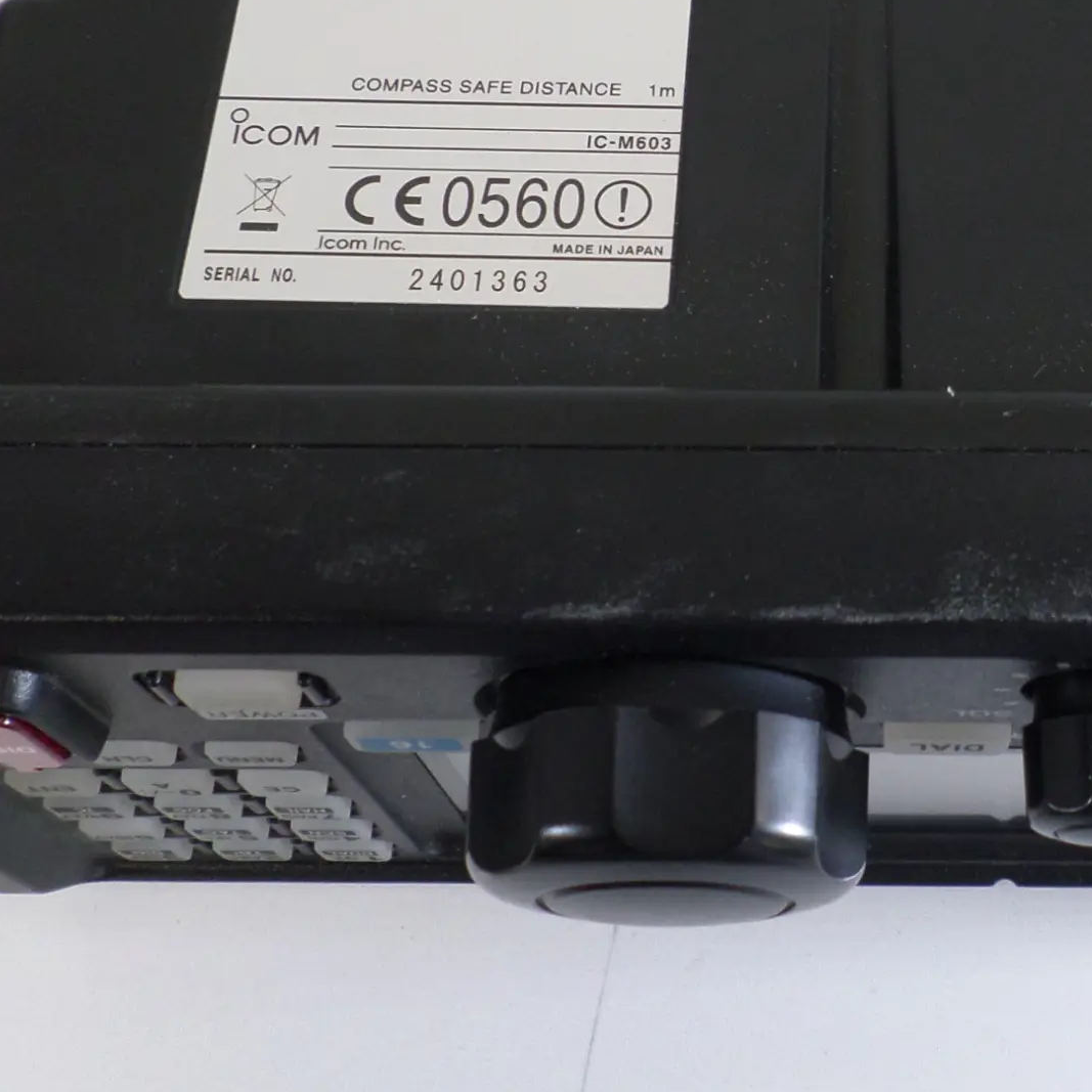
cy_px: 291
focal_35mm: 53
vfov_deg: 31.7
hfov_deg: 31.5
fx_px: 1892
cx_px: 850
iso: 120
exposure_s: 1/30
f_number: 2.5
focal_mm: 4.5
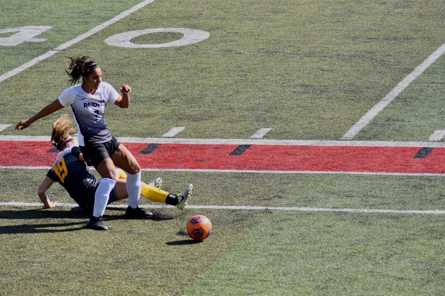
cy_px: 148
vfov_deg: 5.1
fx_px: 3337
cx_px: 222
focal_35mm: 270
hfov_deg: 7.6
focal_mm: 180
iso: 400
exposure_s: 1/1600
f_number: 5.6
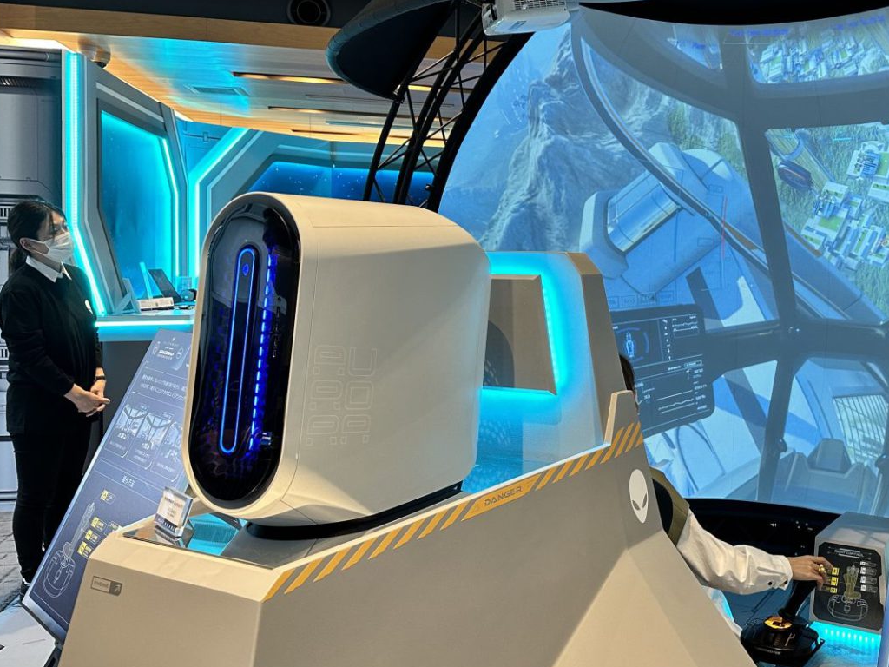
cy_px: 291
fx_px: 925
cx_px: 628
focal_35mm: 36
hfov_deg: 50.0
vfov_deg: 39.6
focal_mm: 6.86
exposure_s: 1/80
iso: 200
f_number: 1.78
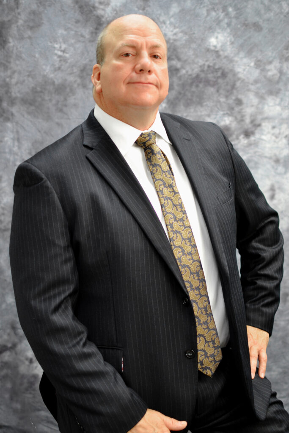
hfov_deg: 25.8
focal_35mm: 52
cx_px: 144
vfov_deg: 37.8
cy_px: 216
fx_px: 632
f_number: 1.8
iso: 450
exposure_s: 1/60
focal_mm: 35
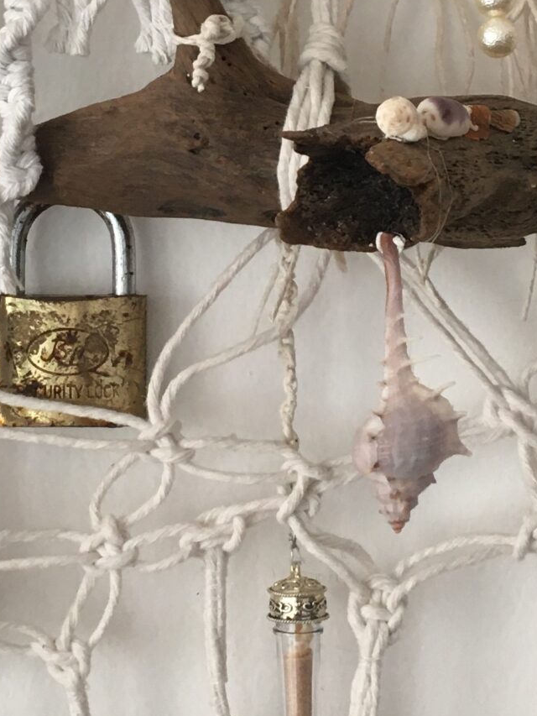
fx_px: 1799
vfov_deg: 22.3
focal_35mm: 87
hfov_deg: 17.0
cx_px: 196
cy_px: 191
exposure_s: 1/33
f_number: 2.2
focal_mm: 4.15
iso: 50
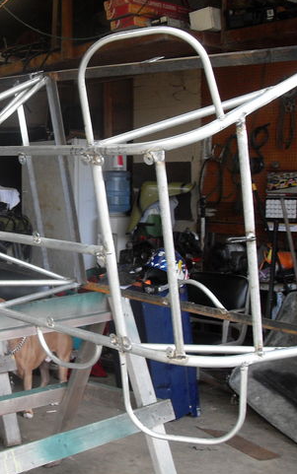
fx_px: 686
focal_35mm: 53
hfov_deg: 23.3
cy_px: 237
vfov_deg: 38.2
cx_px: -12
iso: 100
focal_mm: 6.3
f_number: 2.8
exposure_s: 1/90
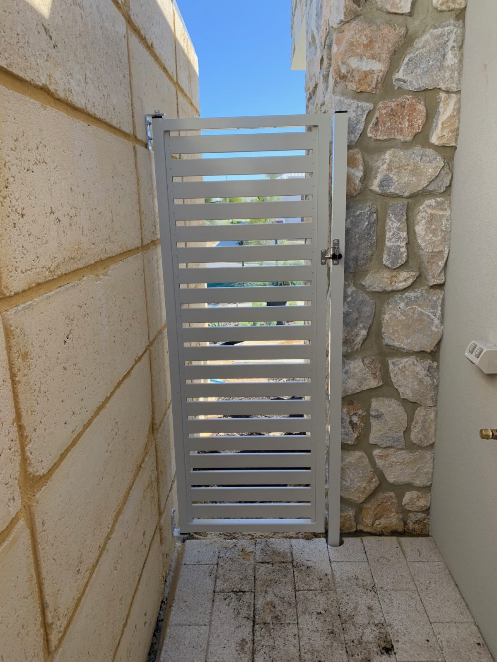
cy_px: 331
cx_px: 248
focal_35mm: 26
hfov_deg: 53.1
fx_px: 498
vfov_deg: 67.3
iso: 25
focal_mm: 4.25
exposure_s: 1/422
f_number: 1.8
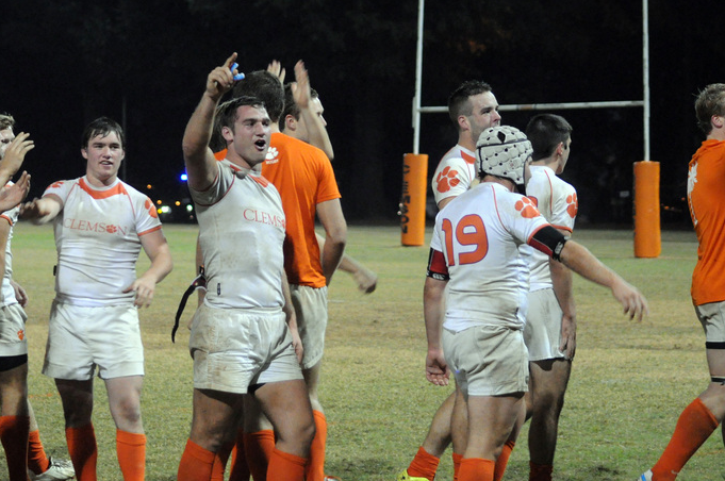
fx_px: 3177
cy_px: 266
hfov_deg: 13.0
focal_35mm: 158
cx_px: 326
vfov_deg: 8.7
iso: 2500
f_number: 4
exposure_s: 1/160
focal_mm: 70
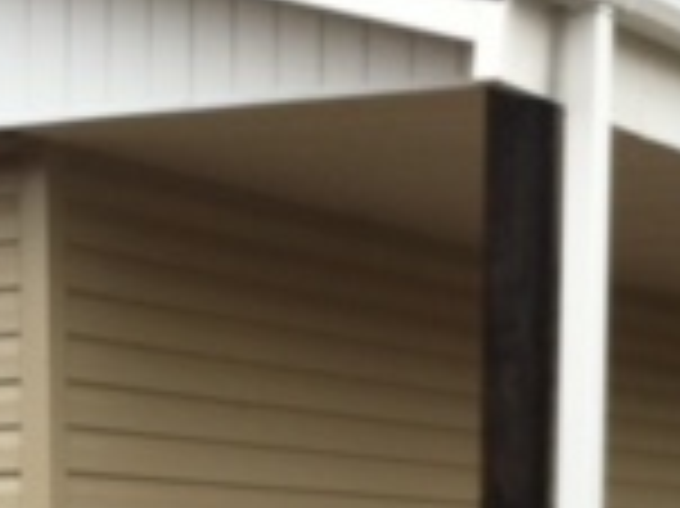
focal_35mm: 148
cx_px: 144
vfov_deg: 9.9
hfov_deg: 13.3
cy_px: 557
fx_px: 2905
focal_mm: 3.85
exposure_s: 1/368
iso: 80
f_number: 2.8
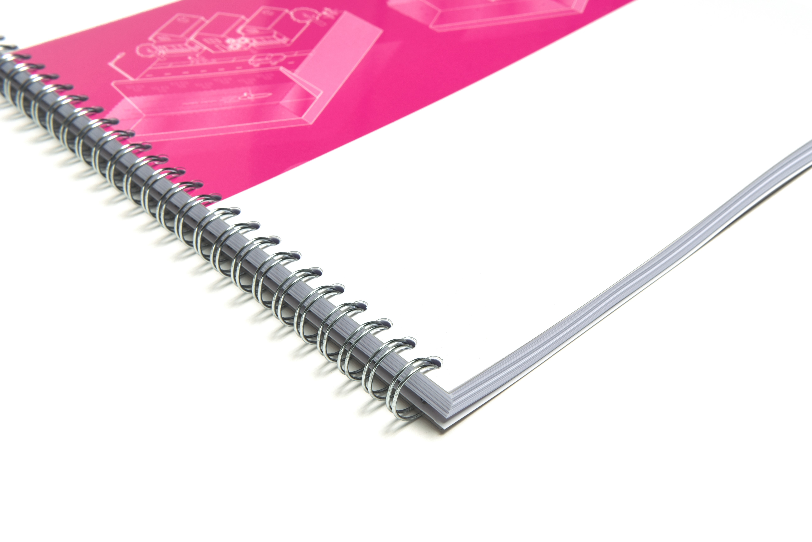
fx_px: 993
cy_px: 271
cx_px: 406
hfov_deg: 44.5
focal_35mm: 44
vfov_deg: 30.5
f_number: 16
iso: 100
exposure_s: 1/80
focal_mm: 44
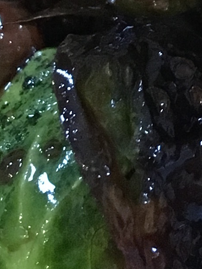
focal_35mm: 190
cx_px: 379
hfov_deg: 7.6
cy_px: -302
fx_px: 1477
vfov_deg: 9.6
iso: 250
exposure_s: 1/15
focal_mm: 4.15
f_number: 2.2
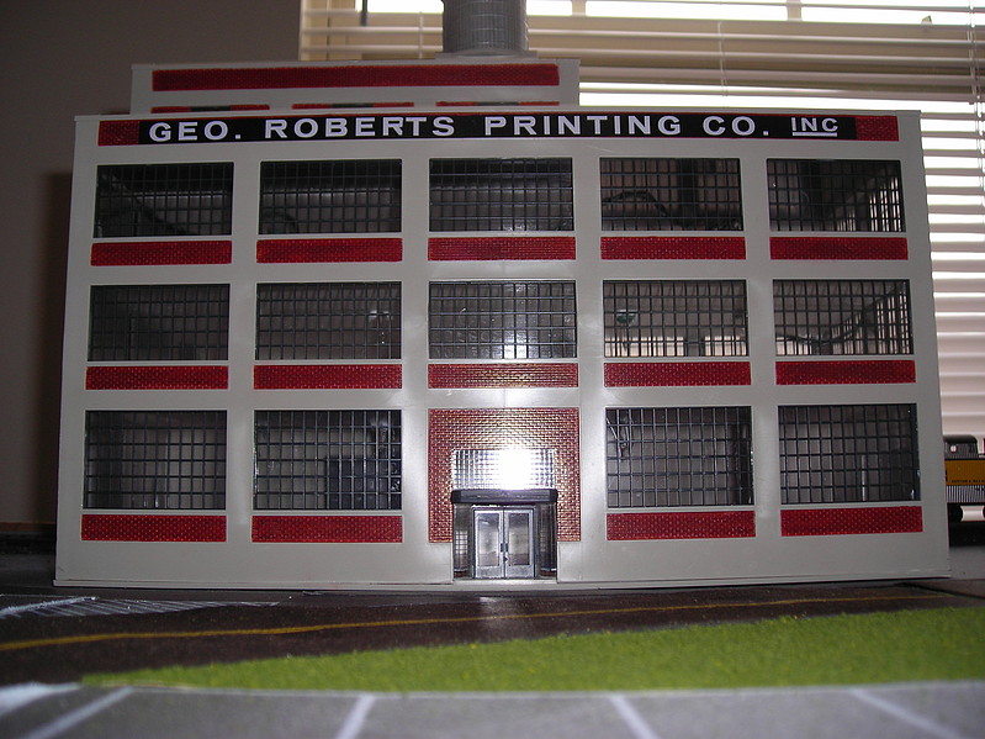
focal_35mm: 38
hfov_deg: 49.0
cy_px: 370
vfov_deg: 37.7
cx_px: 492
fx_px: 1081
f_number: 3.2
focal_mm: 6.3
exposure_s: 1/60.1
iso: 50
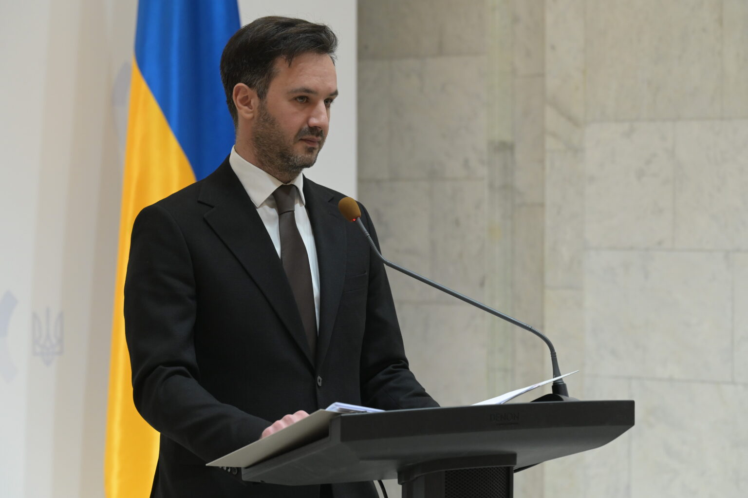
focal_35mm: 140
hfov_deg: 14.7
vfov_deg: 9.8
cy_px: 249
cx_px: 374
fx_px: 2907
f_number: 6.3
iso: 3200
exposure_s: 1/200
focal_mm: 140
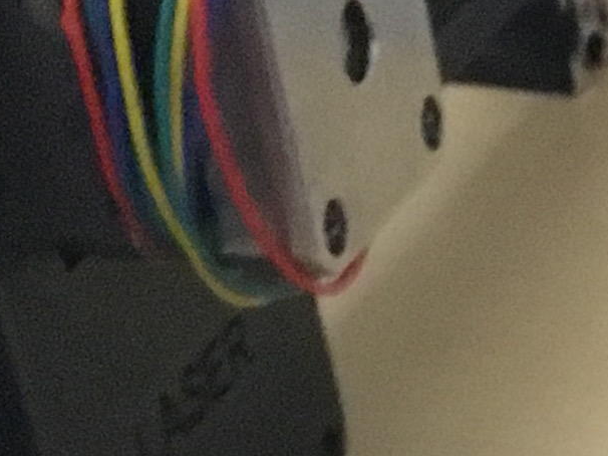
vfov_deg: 6.8
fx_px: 3389
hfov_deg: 8.4
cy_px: 1420
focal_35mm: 193
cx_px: 1883
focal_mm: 4.15
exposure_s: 1/17
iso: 500
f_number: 2.2
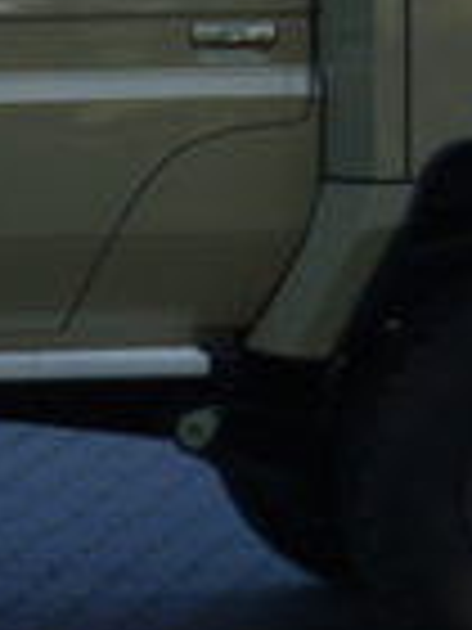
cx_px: -54
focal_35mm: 328
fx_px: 5963
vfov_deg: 6.0
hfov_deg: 4.5
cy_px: -130
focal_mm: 30
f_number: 7.1
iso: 100
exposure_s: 1/125
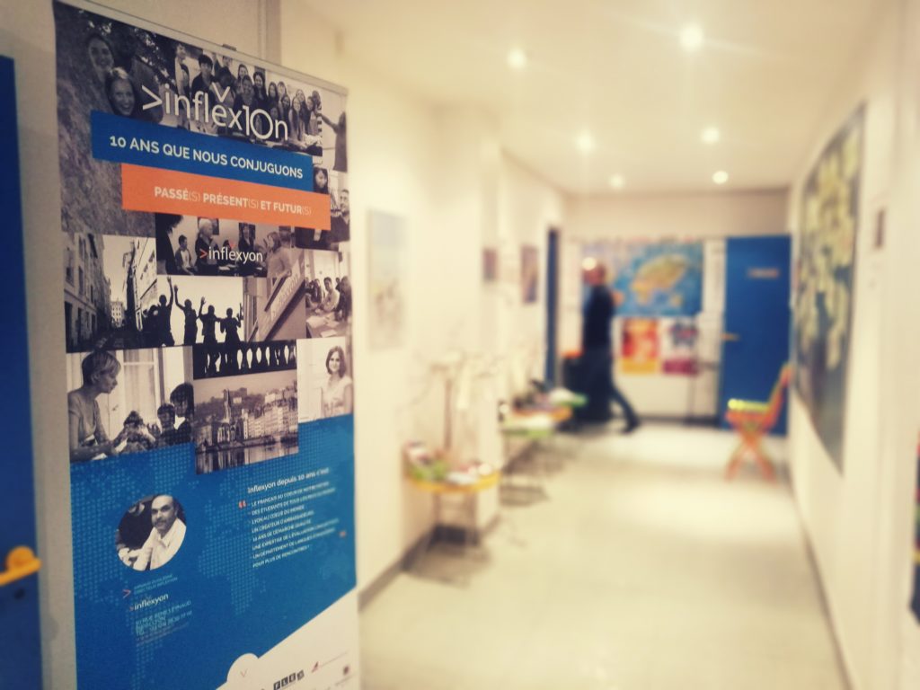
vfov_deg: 51.4
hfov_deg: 65.3
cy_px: 345
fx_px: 718
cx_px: 460
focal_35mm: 27
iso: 500
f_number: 1.4
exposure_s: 1/20
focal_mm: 4.5
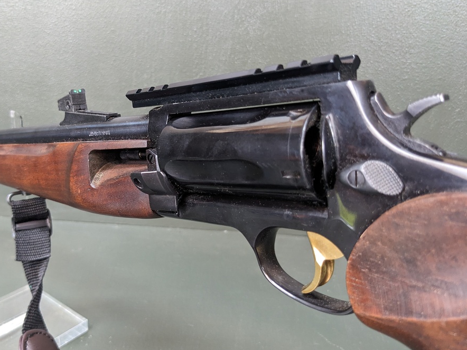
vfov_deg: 42.9
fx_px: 445
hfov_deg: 54.9
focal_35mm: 33
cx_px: 186
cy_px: 157
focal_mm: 4.38
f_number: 1.73
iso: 235
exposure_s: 1/24
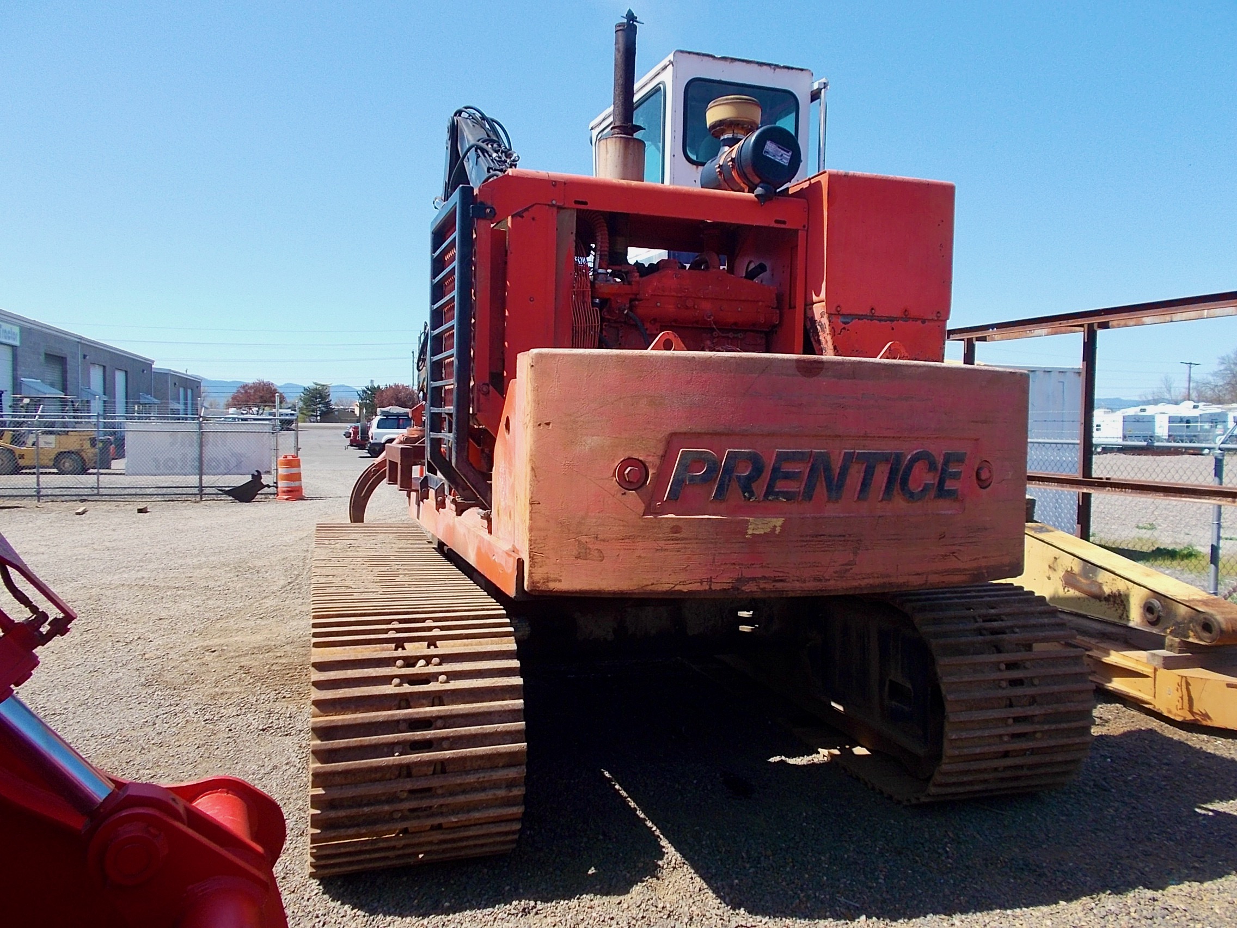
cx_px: 618
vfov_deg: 53.1
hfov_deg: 67.3
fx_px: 929
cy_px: 464
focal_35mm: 26
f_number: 8
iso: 80
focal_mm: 4.6
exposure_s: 1/80
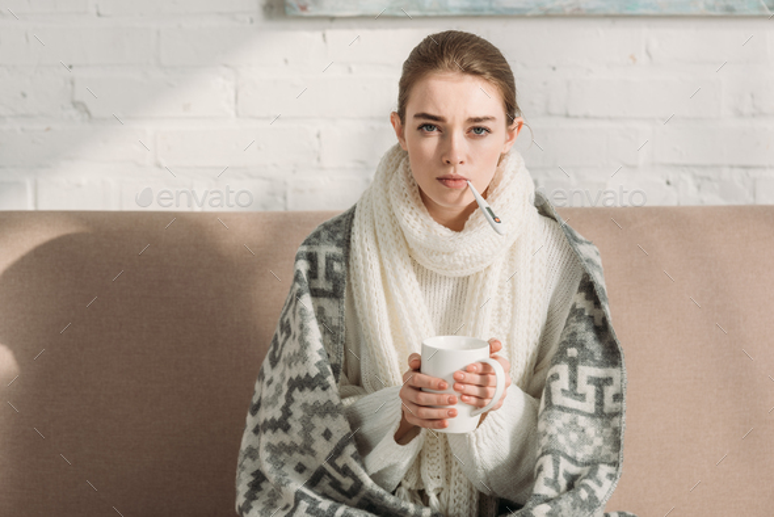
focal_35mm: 170
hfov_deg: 12.1
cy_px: 258
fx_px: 3657
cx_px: 387
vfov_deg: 8.1
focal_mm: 170
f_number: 5
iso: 64
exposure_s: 1/200
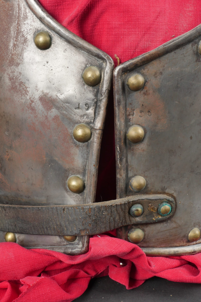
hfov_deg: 25.5
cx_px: 102
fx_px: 444
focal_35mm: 53
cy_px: 149
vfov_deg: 37.5
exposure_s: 1/125
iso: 200
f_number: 18
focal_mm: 25
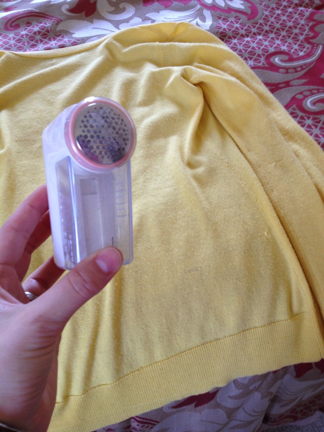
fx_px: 437
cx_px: 162
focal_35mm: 35
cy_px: 216
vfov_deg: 52.6
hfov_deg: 40.7
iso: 50
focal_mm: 4.28
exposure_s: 1/20
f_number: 2.4
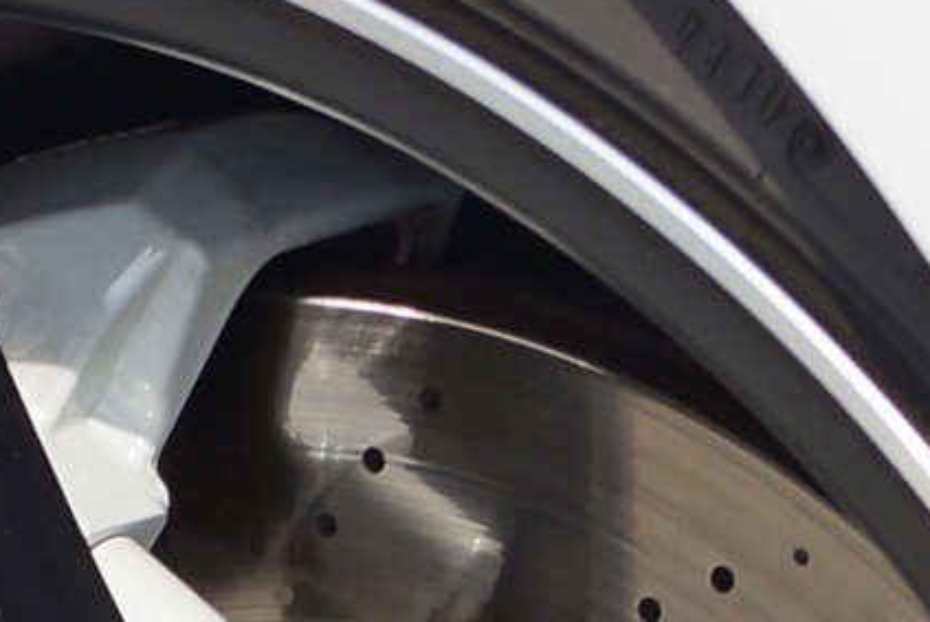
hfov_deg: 3.2
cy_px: 1534
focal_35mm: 635
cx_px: 356
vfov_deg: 2.2
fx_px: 16421
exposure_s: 1/500
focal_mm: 50
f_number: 6.3
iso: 100
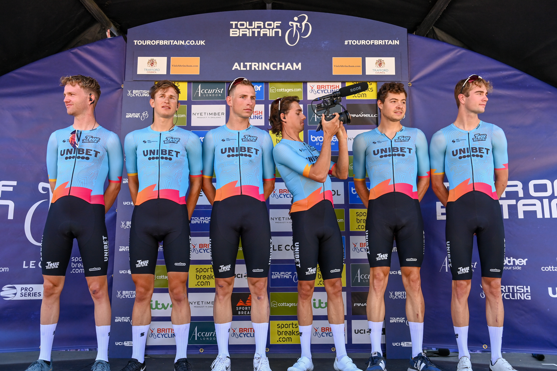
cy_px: 186
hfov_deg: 53.1
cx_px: 278
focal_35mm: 36
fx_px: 557
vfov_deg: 36.9
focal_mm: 36
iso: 1000
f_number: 5
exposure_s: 1/640
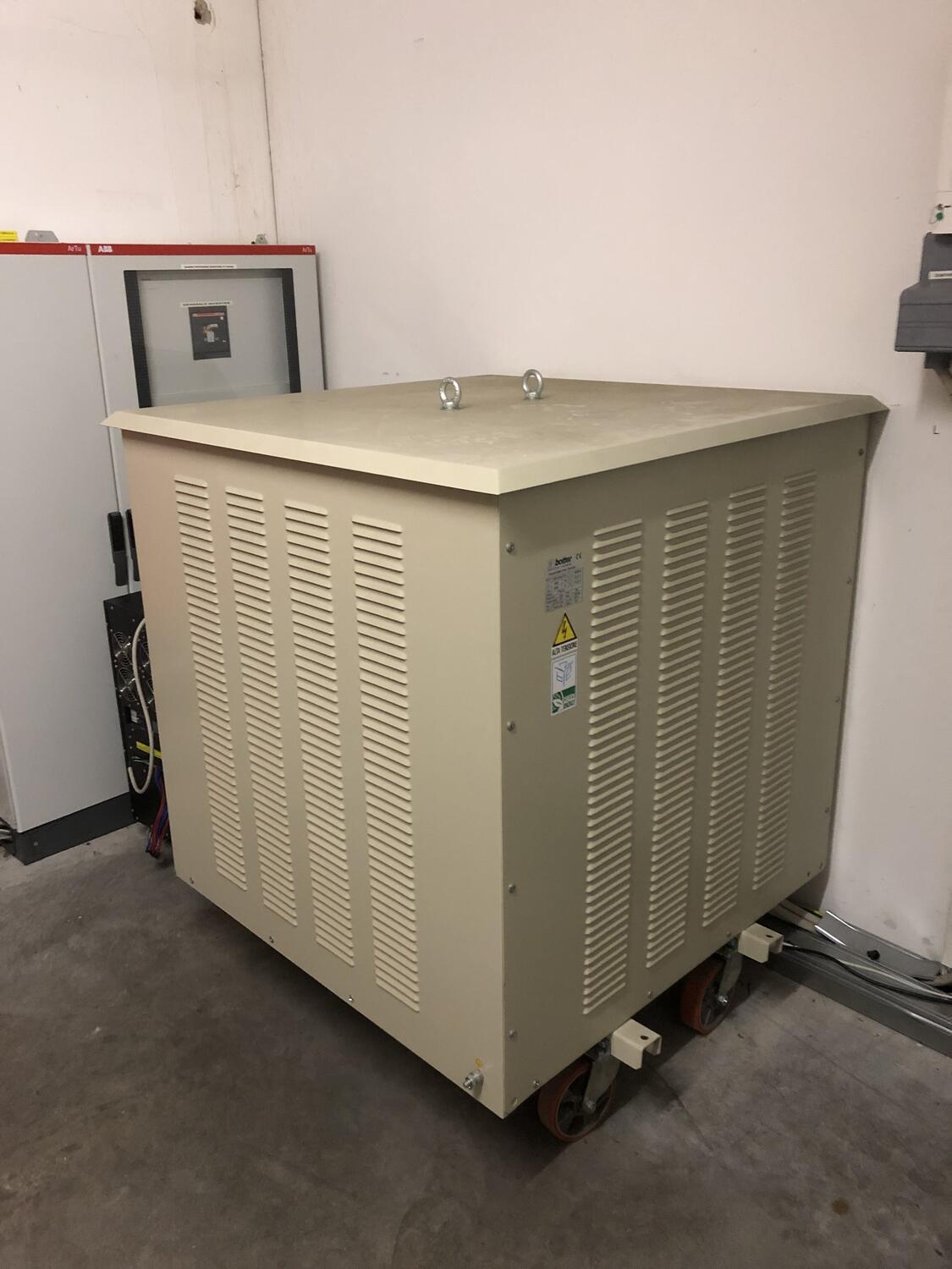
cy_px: 634
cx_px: 476
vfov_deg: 63.4
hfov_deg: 49.7
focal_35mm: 28
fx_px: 1027
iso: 80
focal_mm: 3.99
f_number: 1.8
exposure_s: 1/8
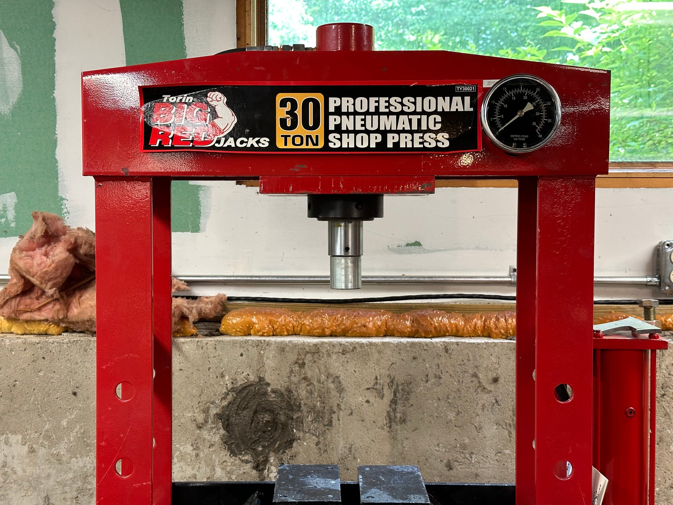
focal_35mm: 48
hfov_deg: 39.7
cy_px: 252
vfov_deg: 30.3
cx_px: 336
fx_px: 933
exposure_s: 1/60
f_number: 1.78
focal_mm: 6.86
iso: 100
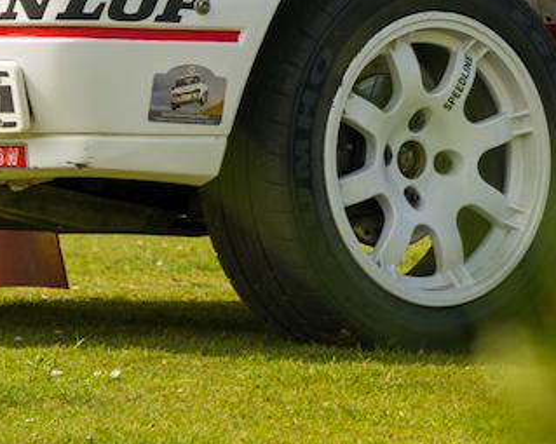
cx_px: 739
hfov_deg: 4.7
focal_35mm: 412
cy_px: -92
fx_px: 6778
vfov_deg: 3.7
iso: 200
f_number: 4
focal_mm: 70
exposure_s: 1/800
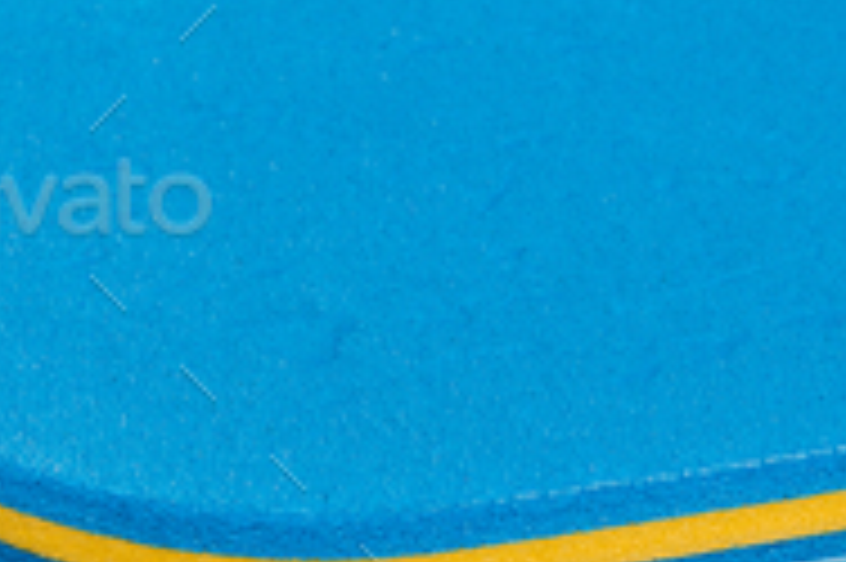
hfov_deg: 13.5
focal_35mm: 151
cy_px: 414
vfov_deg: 9.1
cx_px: 670
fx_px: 3545
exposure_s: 1/160
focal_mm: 48
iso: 80
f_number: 5.6
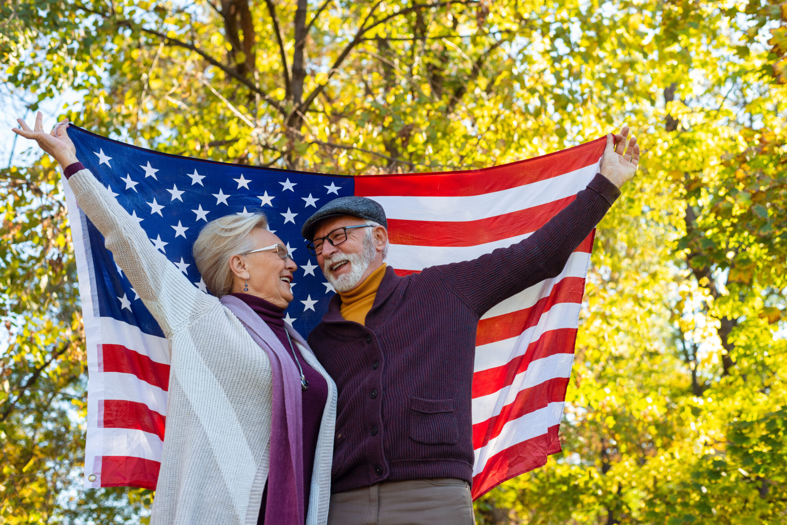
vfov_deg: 27.0
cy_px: 262
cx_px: 394
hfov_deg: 39.6
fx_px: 1093
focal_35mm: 50
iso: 250
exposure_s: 1/320
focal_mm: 50
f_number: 3.5
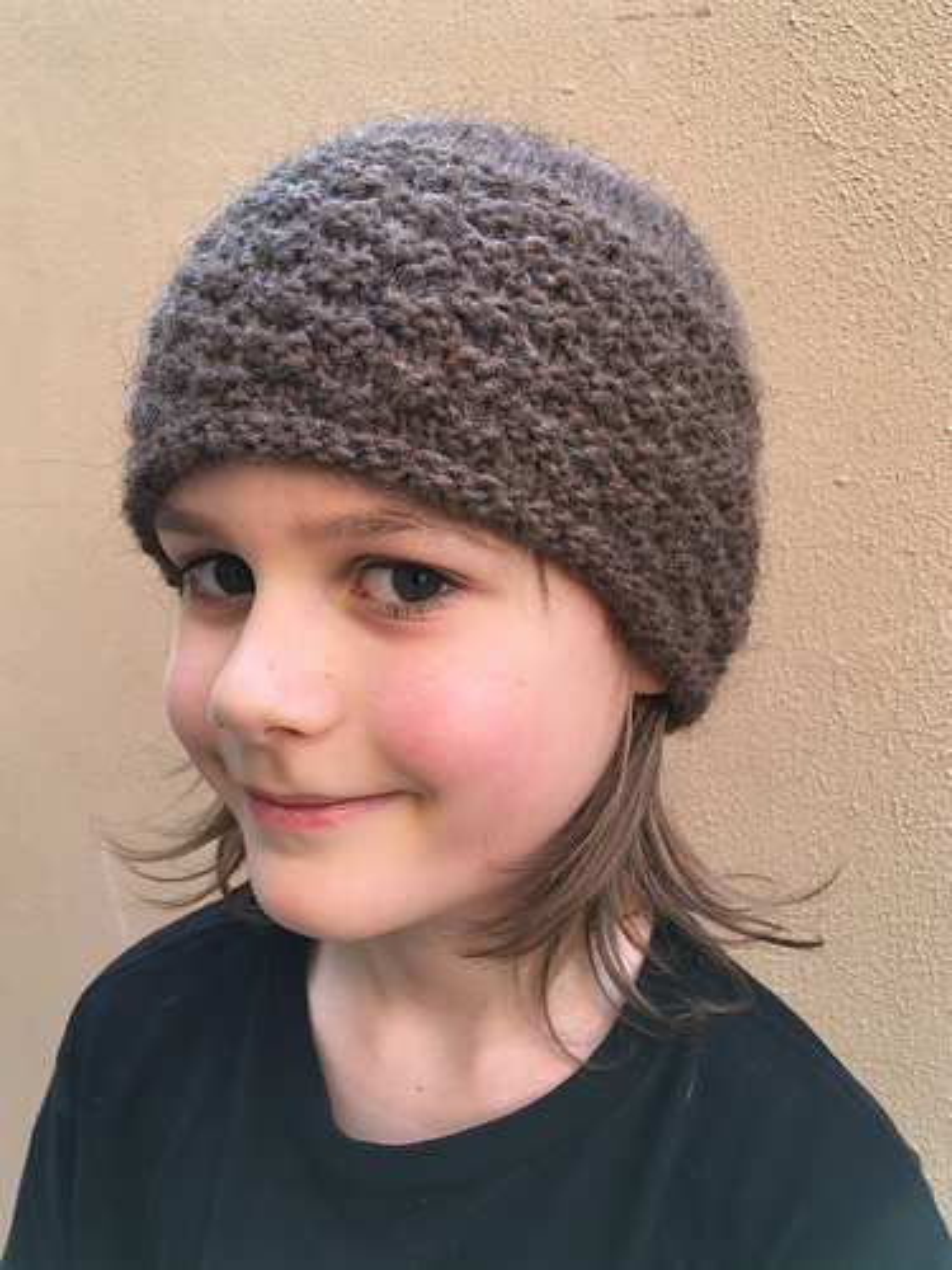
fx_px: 1063
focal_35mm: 29
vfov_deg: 61.7
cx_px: 476
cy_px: 635
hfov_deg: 48.2
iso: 25
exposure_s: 1/100
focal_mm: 4.15
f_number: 2.2
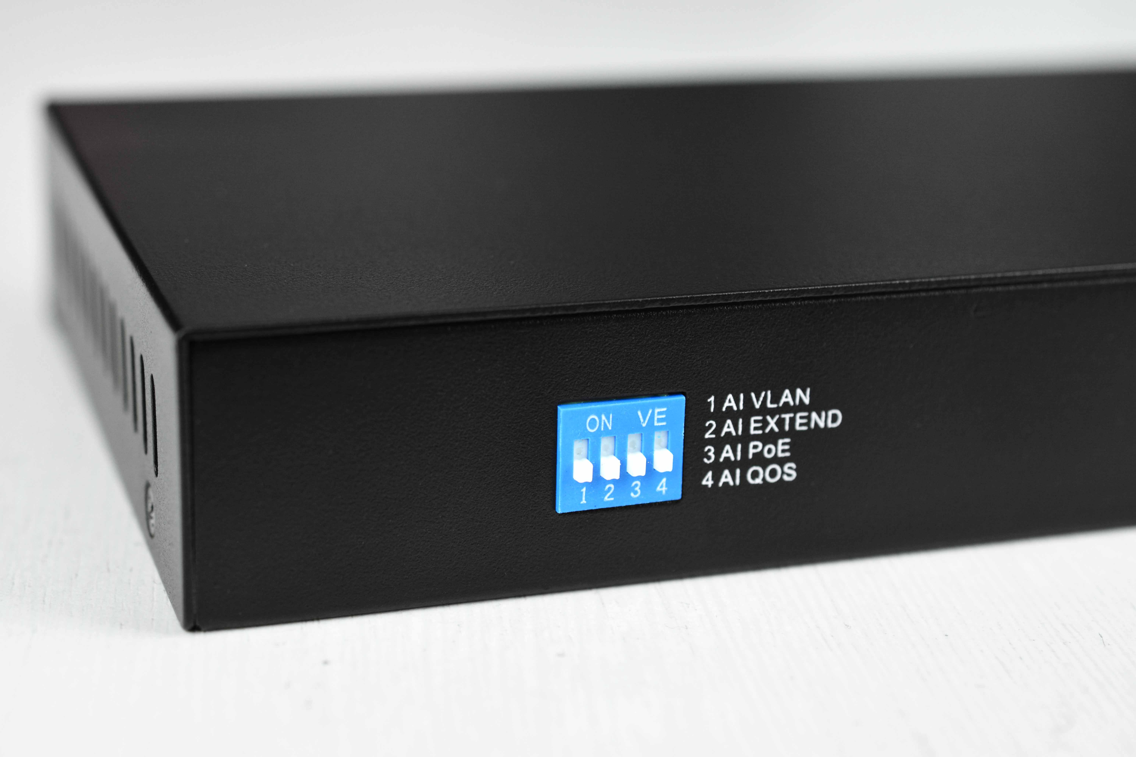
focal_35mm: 60
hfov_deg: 33.4
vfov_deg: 22.6
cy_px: 378
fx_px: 1893
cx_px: 568
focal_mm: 40
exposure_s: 1/125
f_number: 5.6
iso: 360
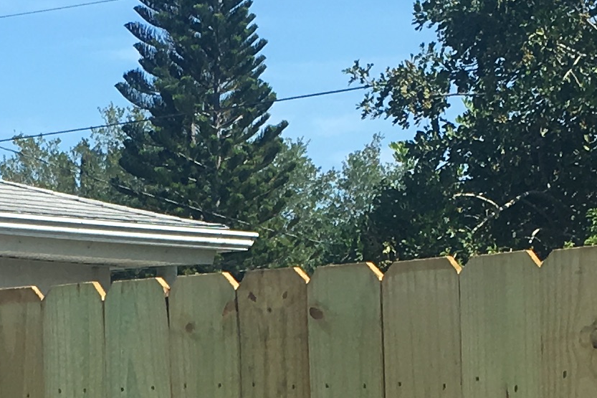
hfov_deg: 14.0
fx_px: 2421
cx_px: 138
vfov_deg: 9.1
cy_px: 645
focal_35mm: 146
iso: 25
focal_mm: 4.15
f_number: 2.2
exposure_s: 1/1221
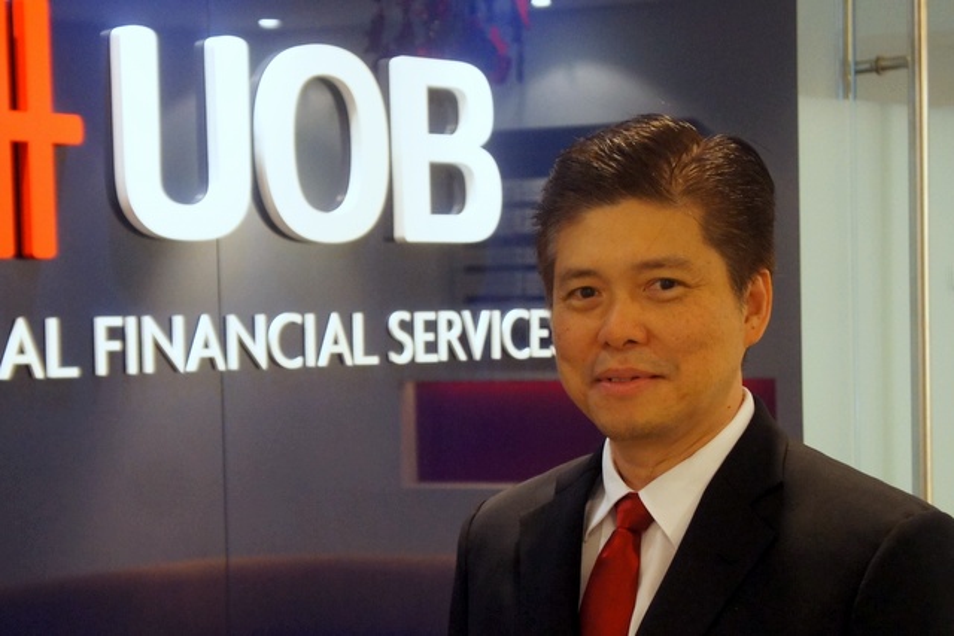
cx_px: 477
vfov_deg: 30.9
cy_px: 318
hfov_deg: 45.0
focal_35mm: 44
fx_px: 1153
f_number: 4
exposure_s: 1/30
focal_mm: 29
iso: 1600
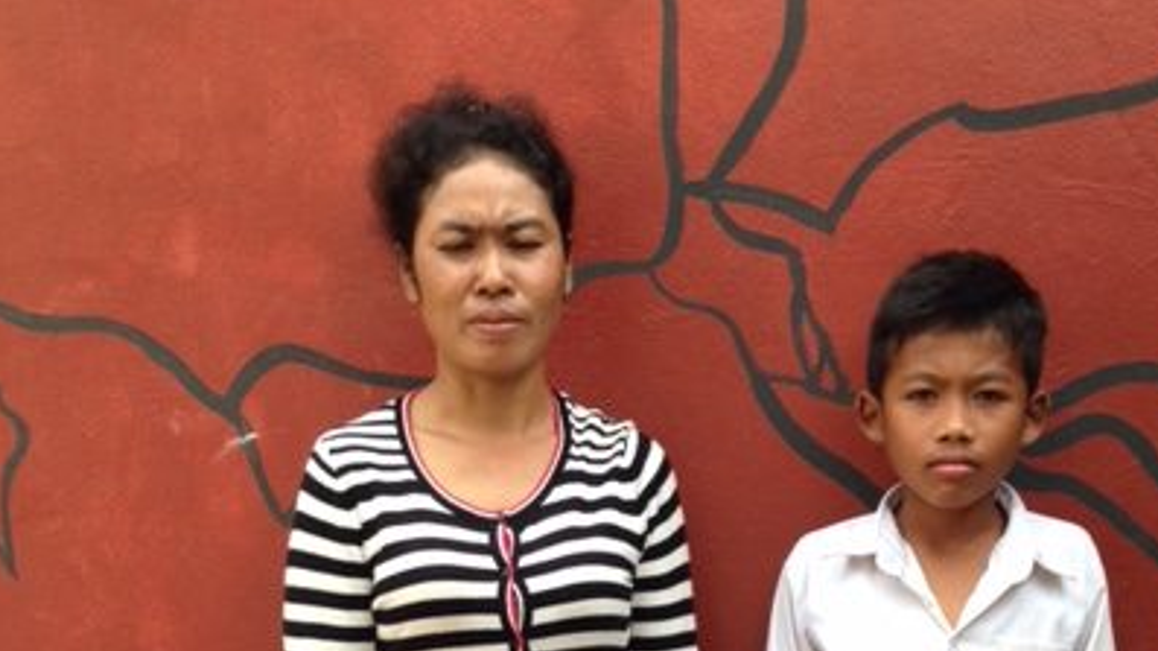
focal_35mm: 58
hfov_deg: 35.9
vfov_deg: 18.9
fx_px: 1780
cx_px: 688
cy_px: 885
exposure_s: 1/263
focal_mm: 4.12
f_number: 2.4
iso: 50
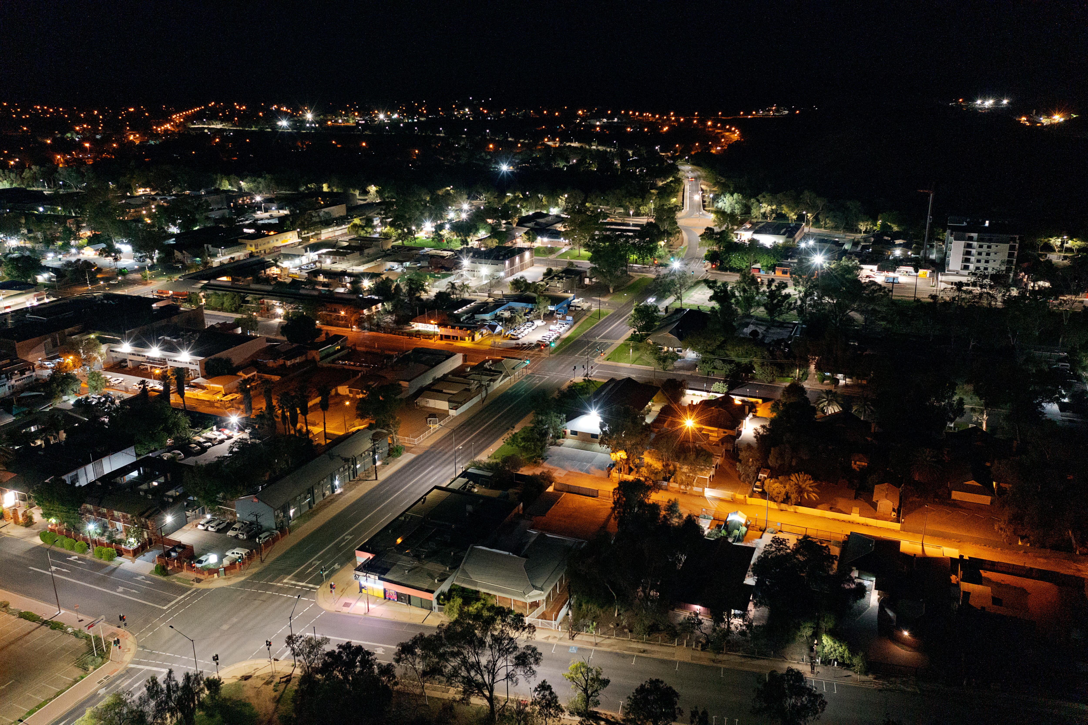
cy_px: 362
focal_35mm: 28
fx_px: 846
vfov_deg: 46.4
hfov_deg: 65.5
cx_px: 544
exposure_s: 1/4
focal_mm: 10.26
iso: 1600
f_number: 4
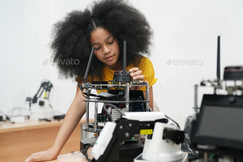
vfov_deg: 27.0
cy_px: 81
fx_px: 337
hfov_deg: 39.6
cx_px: 122
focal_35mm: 50
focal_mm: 50
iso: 1000
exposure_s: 1/285
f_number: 2
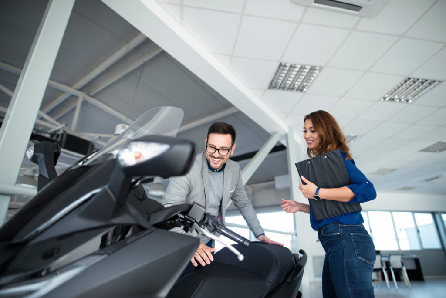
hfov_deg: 83.9
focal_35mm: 20
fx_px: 248
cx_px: 223
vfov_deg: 62.0
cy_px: 149
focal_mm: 20
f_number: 1.8
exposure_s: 1/1600
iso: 500
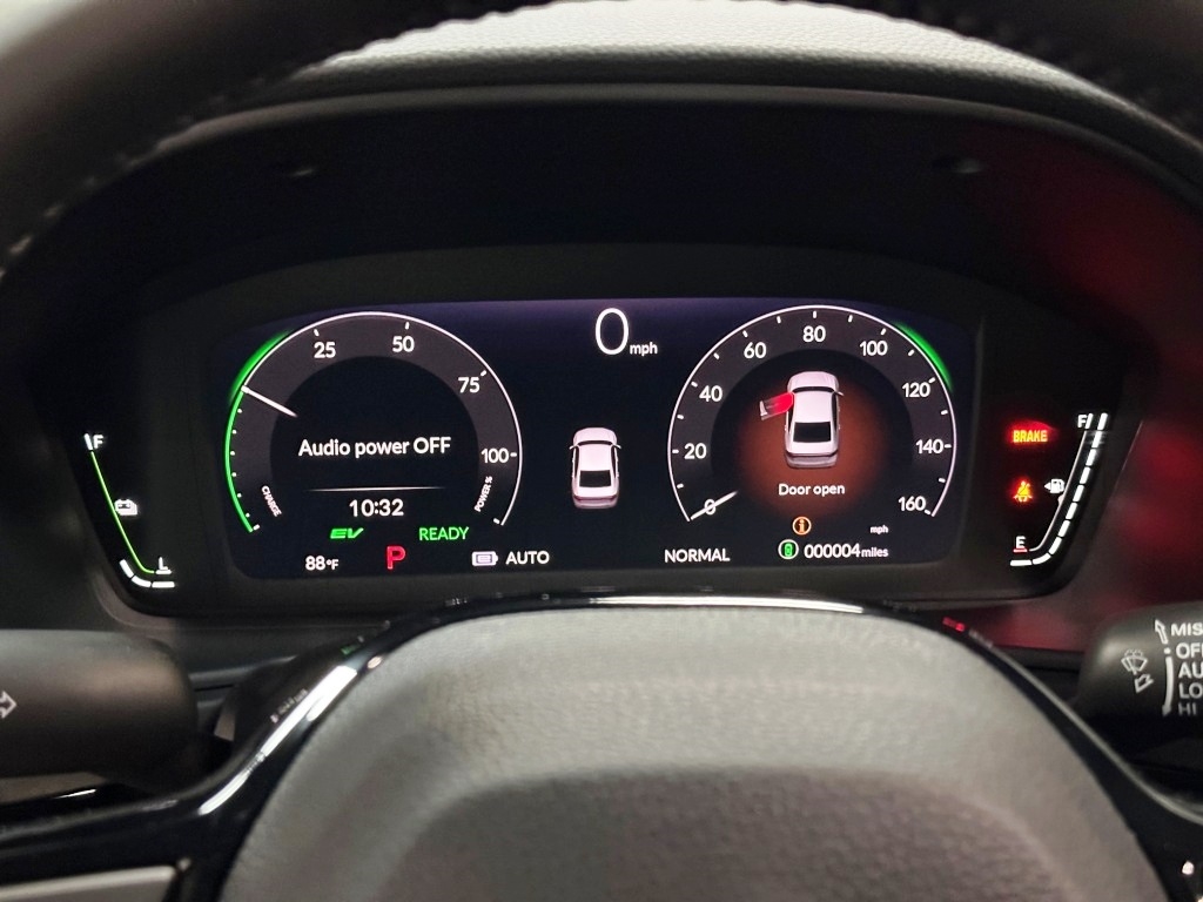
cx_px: 602
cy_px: 451
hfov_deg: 39.7
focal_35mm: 48
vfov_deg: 30.3
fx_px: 1668
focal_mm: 6.86
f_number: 1.78
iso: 640
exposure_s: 1/24
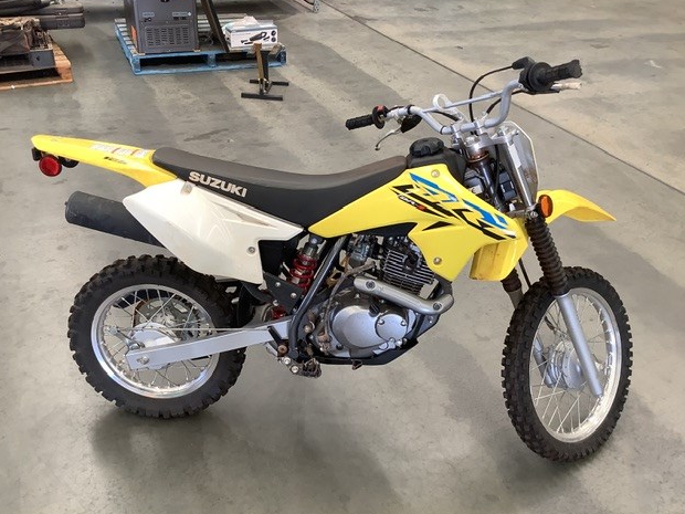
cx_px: 334
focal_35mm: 32
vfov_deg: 44.2
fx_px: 633
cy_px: 255
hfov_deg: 56.8
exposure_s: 1/50
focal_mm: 3.3
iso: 64
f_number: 2.4
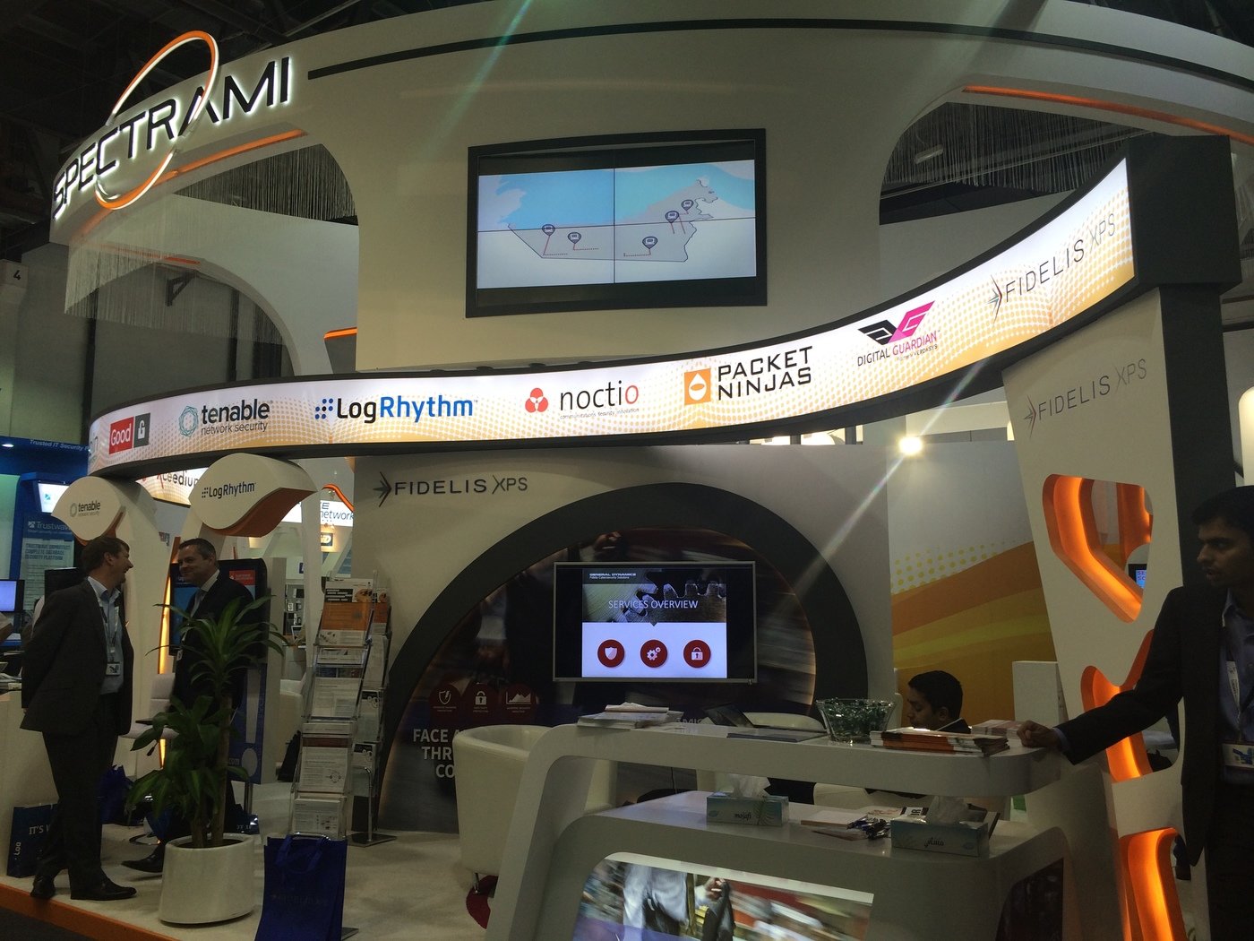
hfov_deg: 60.0
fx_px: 1087
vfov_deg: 46.8
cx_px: 627
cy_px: 470
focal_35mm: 30
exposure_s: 1/60
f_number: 2.2
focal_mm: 4.12
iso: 40
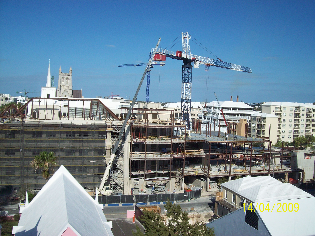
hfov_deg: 51.4
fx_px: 328
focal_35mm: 36
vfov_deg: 39.7
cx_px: 158
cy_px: 118
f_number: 4.8
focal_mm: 6
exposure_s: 1/416
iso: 80
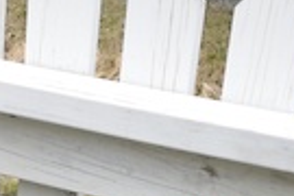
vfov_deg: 7.4
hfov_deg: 12.2
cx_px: -26
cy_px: 566
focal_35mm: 166
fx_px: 1356
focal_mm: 3.95
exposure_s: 1/692
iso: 50
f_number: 1.8
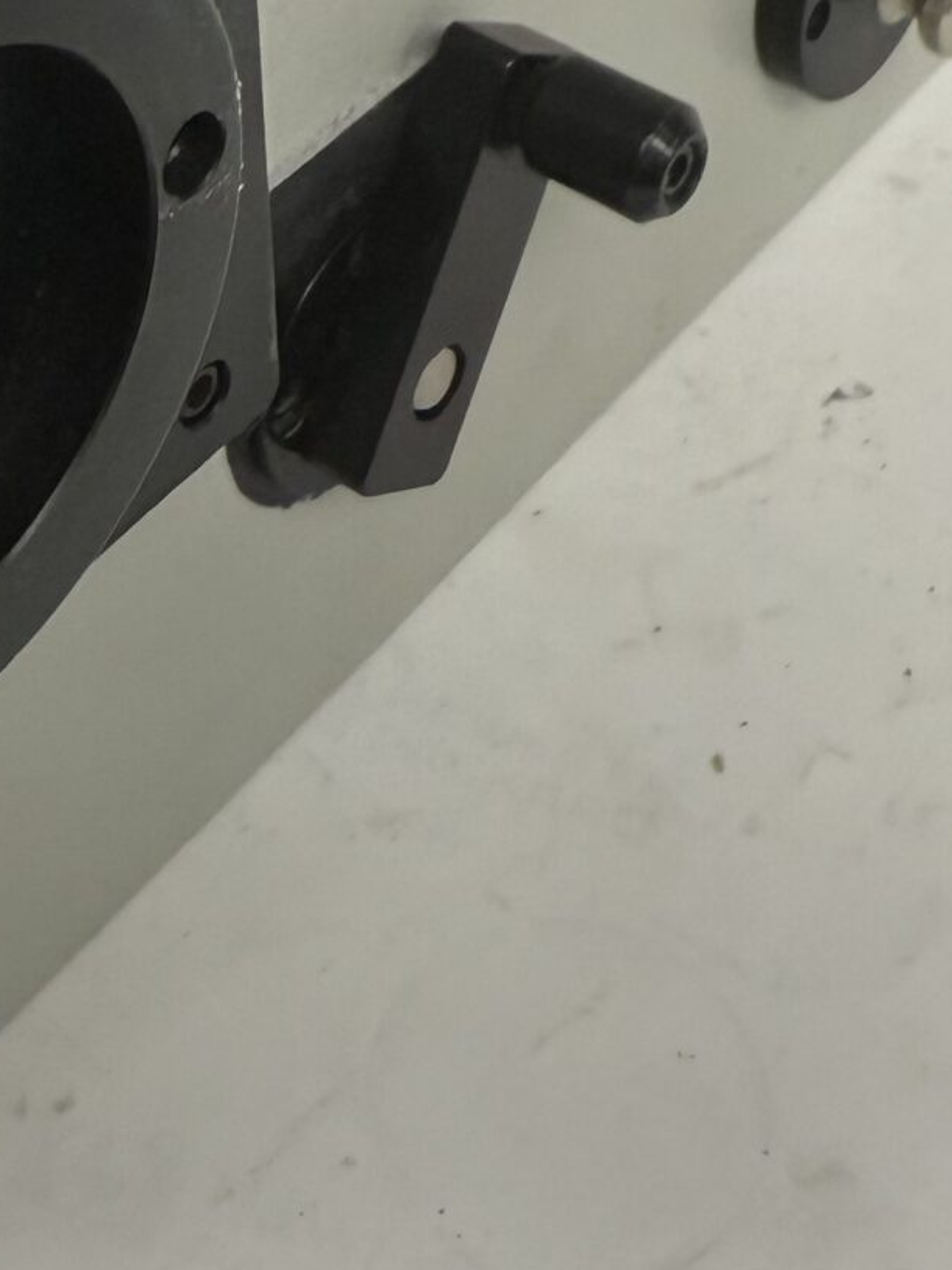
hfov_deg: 19.3
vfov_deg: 24.0
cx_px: 130
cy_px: -198
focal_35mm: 75
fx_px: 2751
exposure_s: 1/120
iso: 200
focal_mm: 2.22
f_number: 2.2
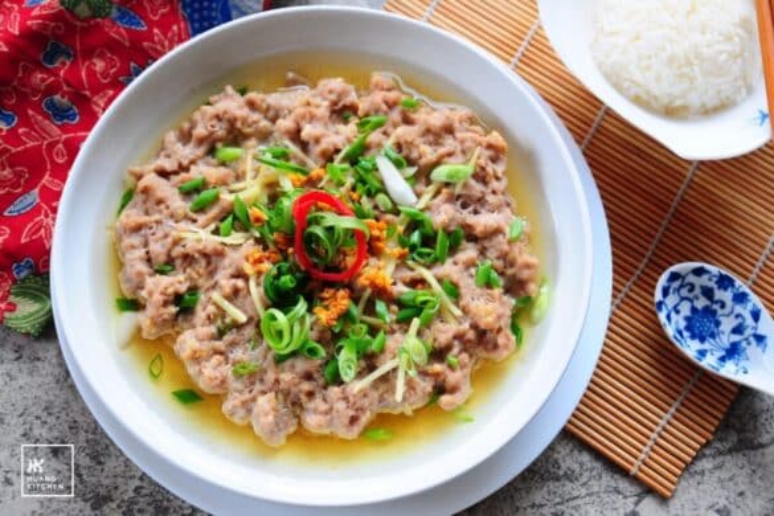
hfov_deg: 33.4
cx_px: 387
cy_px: 258
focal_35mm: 60
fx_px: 1290
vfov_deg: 22.6
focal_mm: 40
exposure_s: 1/45
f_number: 4.8
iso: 160
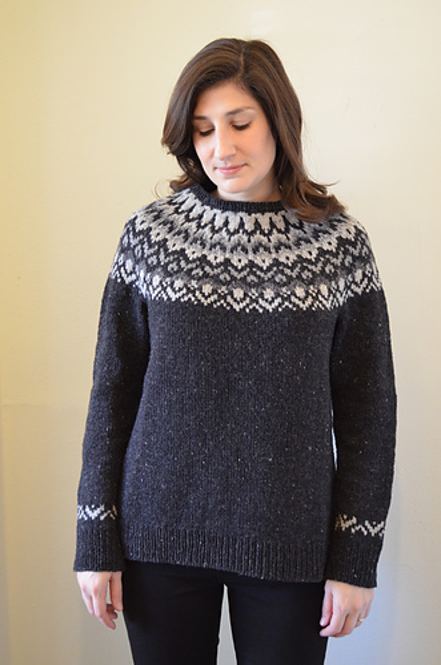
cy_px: 332
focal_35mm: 54
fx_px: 997
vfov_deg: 36.9
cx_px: 220
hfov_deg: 24.9
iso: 2000
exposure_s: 1/30
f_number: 5
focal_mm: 36
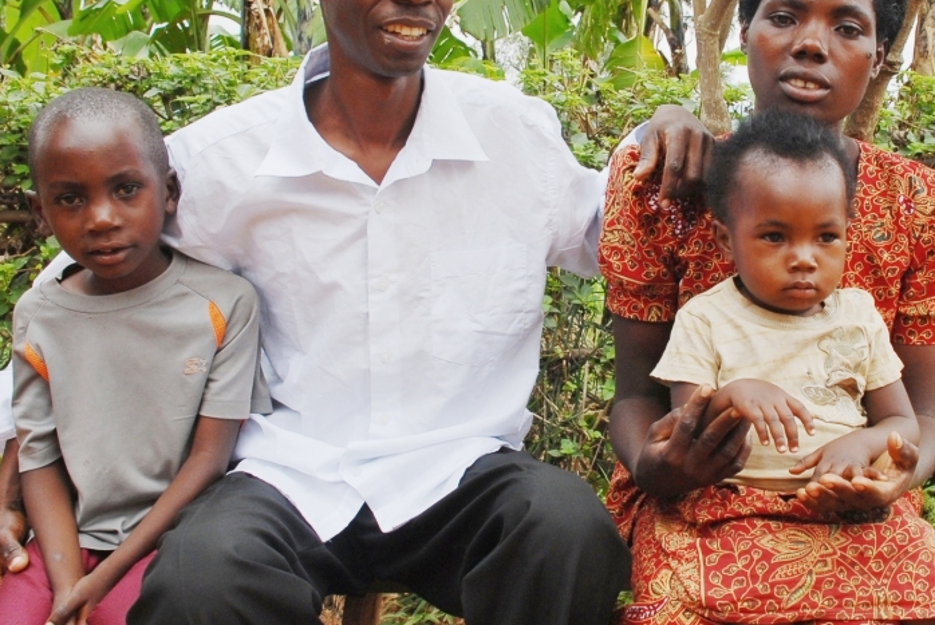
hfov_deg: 43.7
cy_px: 264
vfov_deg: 30.5
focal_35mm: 44
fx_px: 1144
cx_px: 643
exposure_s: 1/160
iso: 200
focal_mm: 20
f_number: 6.7
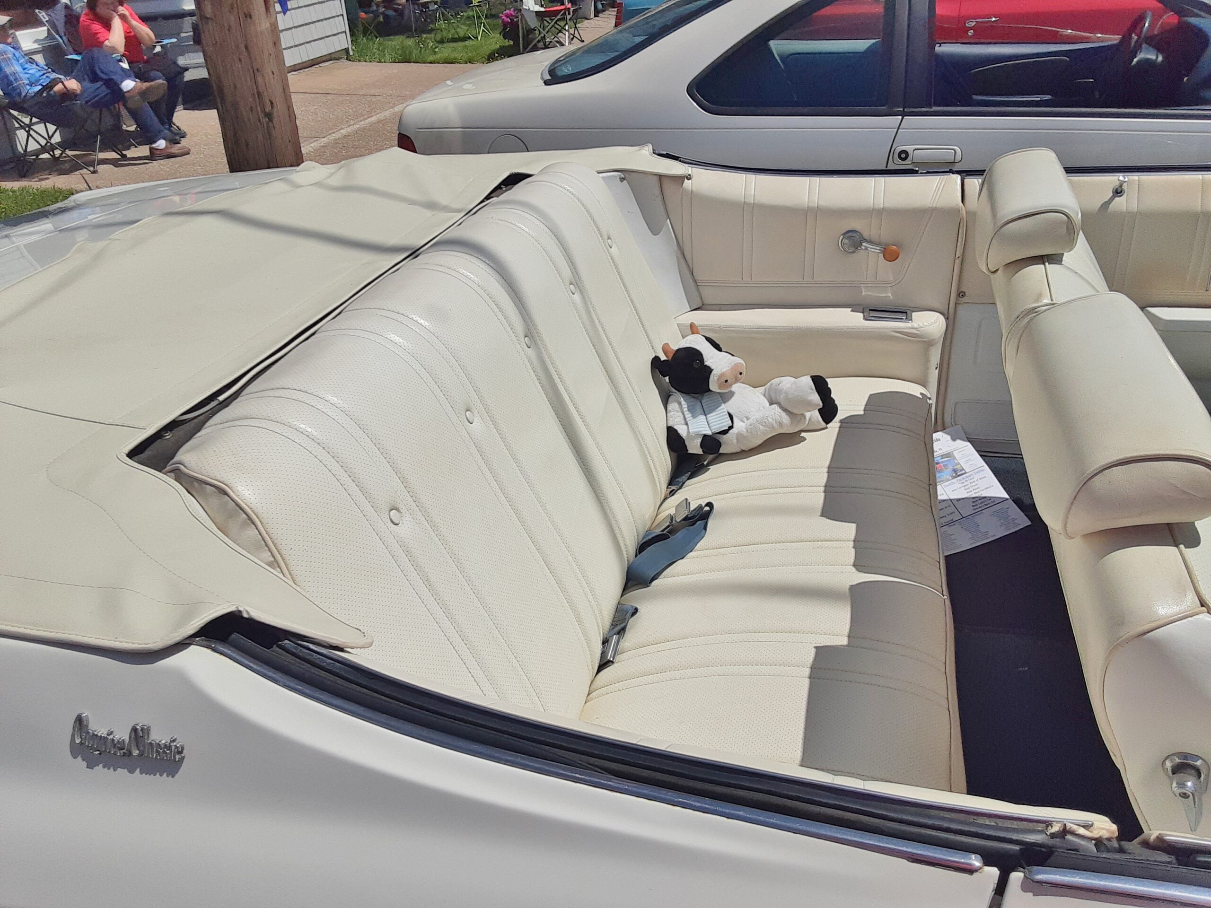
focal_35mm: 27
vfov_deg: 51.4
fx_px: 945
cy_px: 454
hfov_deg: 65.3
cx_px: 606
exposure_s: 1/7752
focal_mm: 2.91
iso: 40
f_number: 1.9
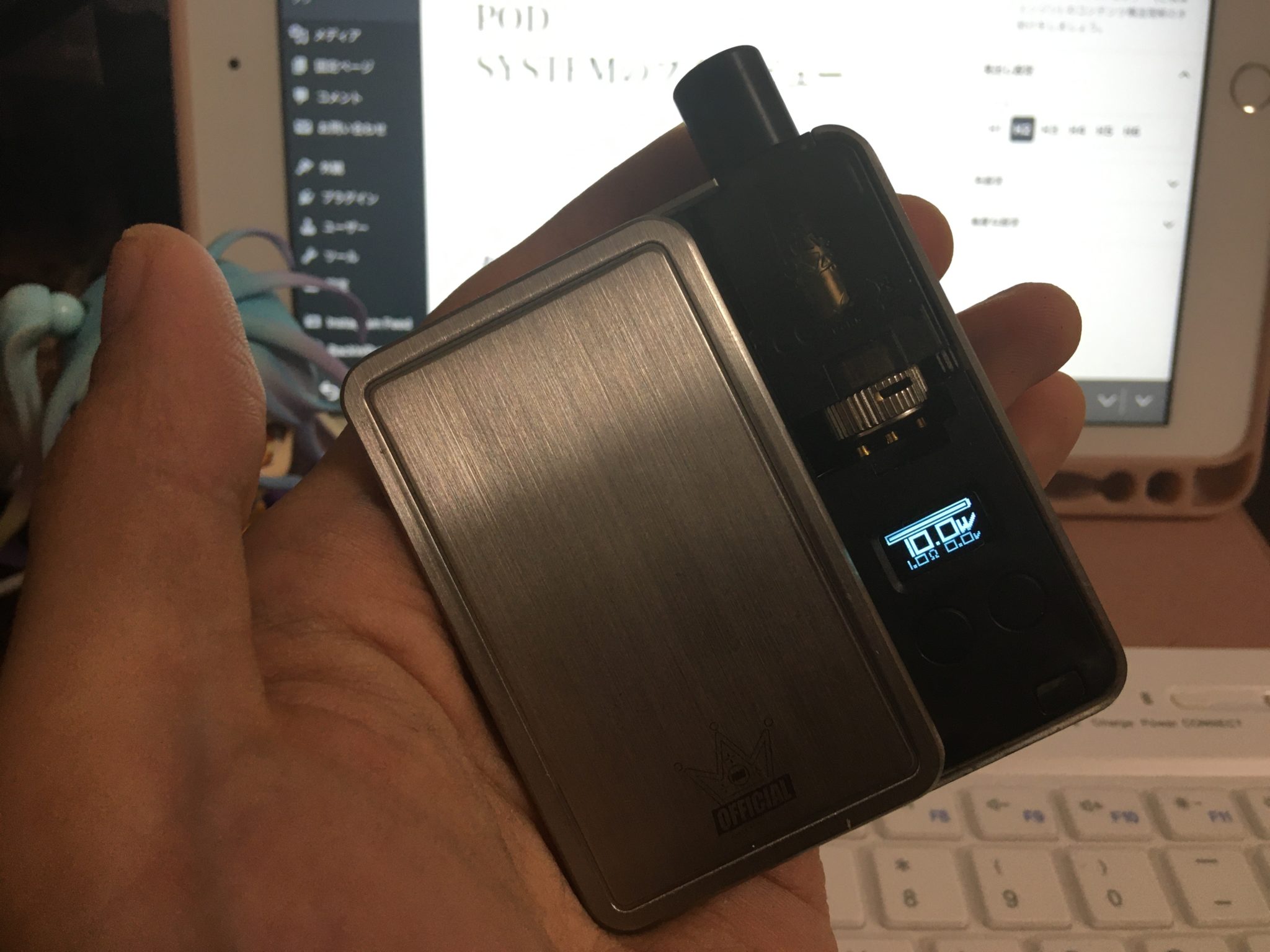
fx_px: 1064
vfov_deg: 48.2
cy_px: 476
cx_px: 635
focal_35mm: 29
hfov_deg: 61.7
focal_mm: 4.15
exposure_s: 1/30
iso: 40
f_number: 2.2
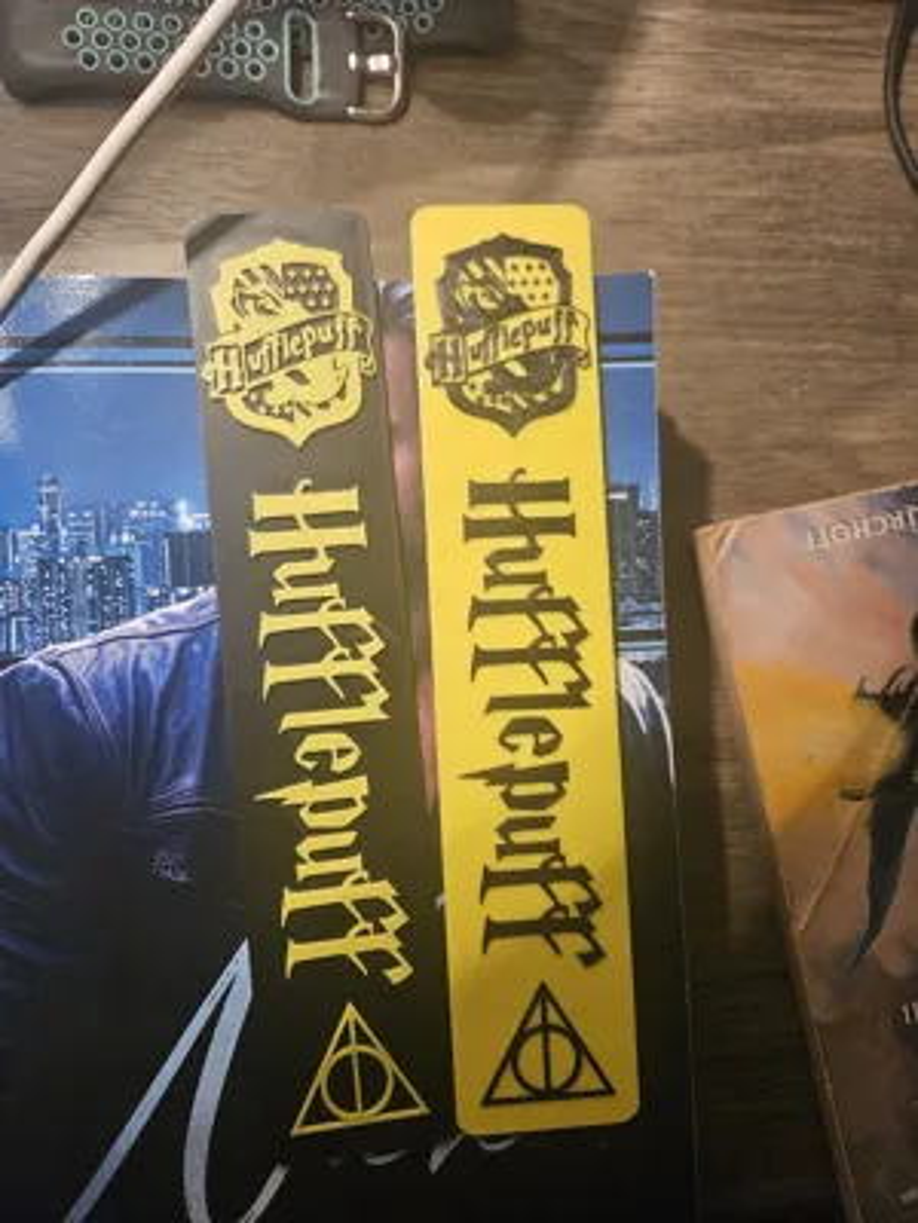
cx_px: 459
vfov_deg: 73.9
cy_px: 612
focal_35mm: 23
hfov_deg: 58.9
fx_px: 813
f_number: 1.8
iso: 640
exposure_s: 1/120
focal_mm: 5.4
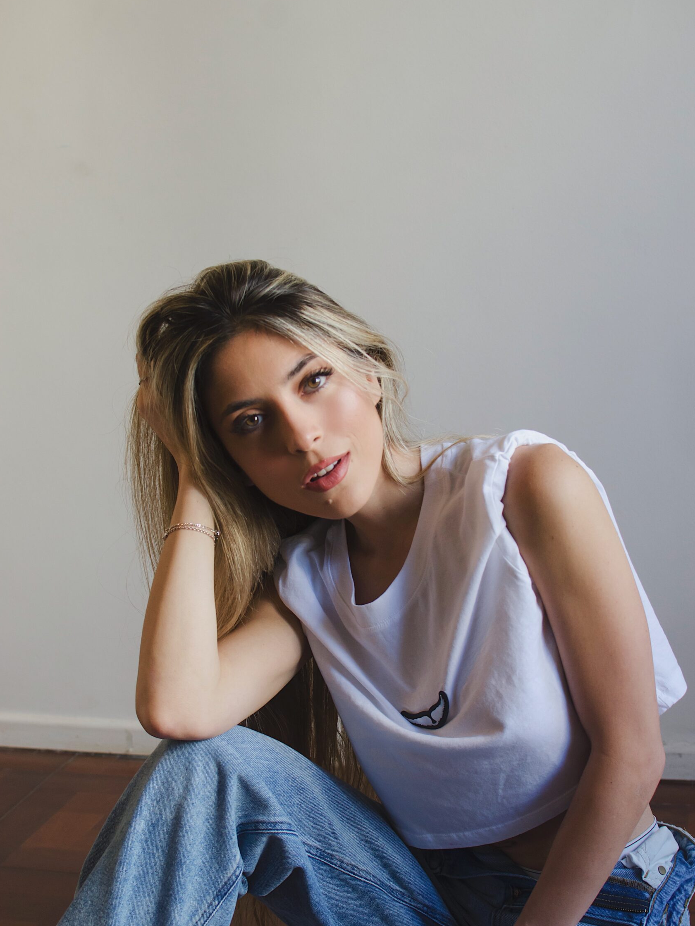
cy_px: 457
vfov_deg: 33.5
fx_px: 1540
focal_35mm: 58
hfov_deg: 25.4
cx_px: 346
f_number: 4
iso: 640
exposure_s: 1/200
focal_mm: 35
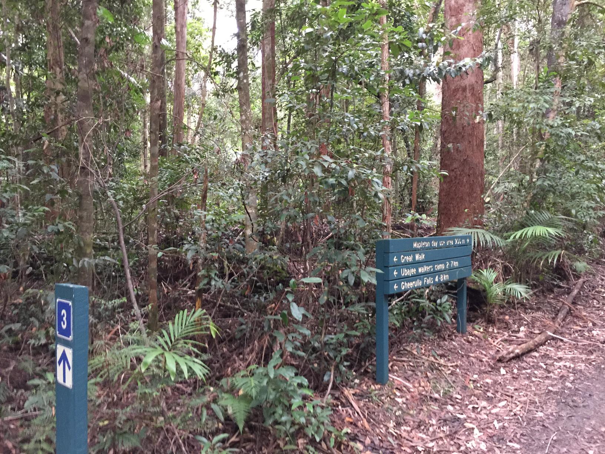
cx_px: 302
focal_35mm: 29
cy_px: 227
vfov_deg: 48.2
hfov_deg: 61.7
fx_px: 507
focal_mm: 4.15
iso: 125
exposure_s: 1/8
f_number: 2.2
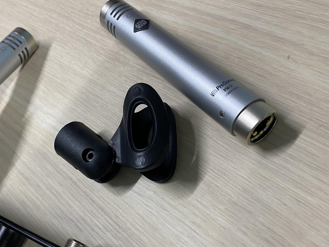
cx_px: 111
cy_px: 144
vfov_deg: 38.6
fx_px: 352
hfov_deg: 49.3
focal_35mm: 37
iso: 80
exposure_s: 1/50
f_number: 1.8
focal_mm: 4.25
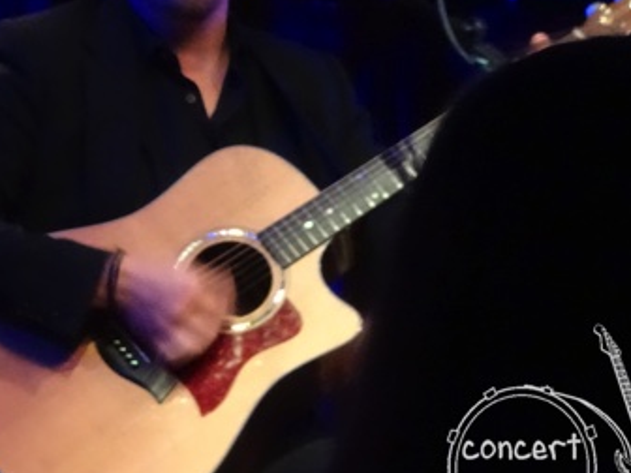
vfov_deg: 3.8
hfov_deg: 5.1
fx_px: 7054
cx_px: 113
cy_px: 128
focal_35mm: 387
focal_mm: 34.17
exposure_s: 1/25
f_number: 6.3
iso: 2000
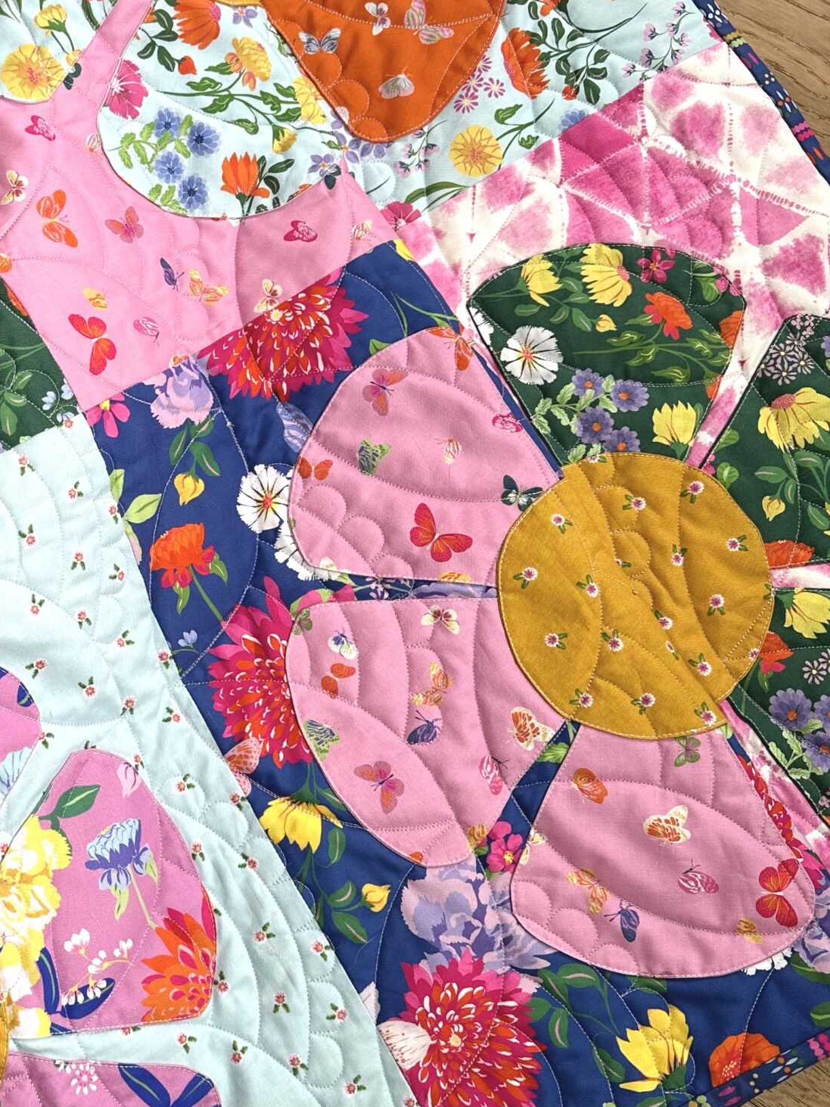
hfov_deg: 33.0
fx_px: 1343
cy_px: 520
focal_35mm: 42
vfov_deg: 44.8
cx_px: 126
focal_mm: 6.86
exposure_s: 1/156
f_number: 1.78
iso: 64
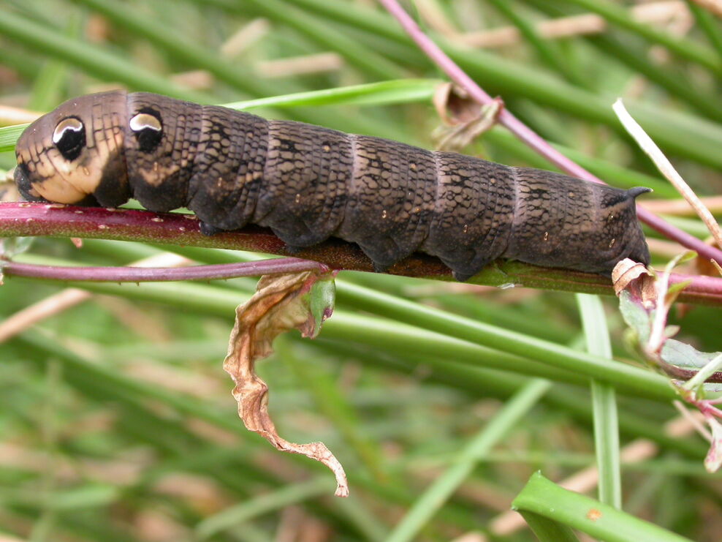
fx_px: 1356
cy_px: 271
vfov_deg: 22.6
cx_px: 361
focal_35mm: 65
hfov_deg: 29.8
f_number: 3.2
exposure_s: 1/62.8
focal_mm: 13.5
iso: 100
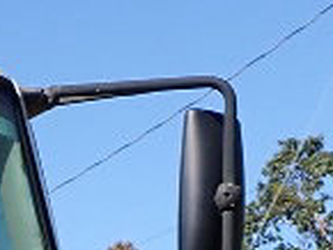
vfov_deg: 7.7
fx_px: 1694
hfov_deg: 10.4
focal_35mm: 176
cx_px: -310
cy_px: 642
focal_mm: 4.5
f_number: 8
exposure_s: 1/160
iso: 100
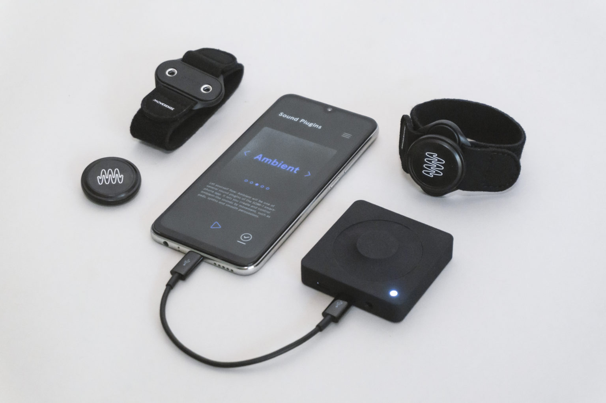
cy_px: 202
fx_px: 1262
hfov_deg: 27.0
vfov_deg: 18.2
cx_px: 303
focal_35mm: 75
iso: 3200
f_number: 5.6
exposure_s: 1/160
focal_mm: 50
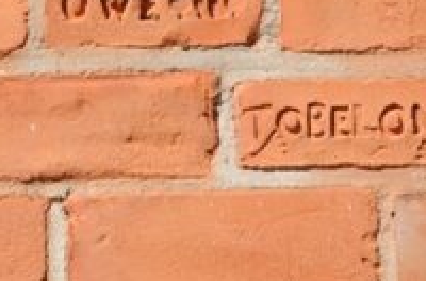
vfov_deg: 9.1
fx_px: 1769
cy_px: 220
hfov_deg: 13.4
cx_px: -75
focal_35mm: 150
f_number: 9
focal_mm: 26
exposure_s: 1/320
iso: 200
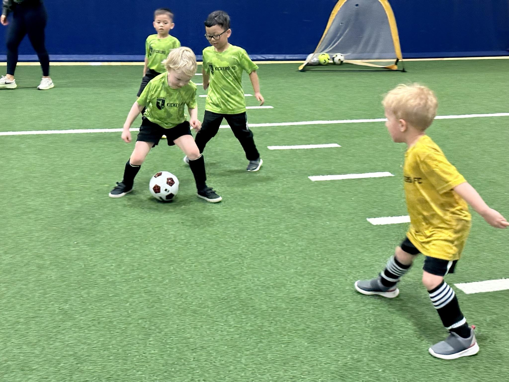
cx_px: 254
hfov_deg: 39.7
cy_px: 191
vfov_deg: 30.3
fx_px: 706
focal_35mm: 48
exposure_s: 1/40
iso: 320
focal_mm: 6.86
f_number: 1.78
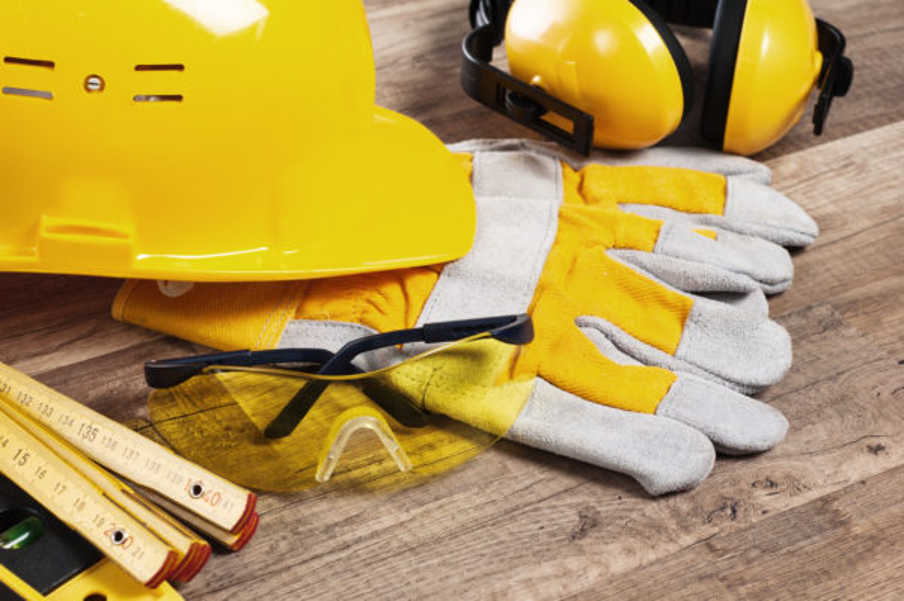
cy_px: 300
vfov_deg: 18.2
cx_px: 452
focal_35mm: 75
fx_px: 1882
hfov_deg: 27.0
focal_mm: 50
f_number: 8
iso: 200
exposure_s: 1/500
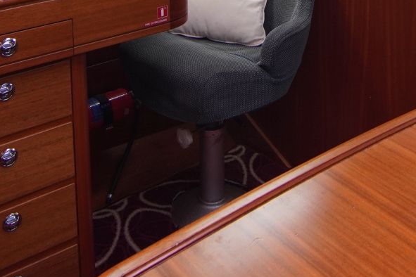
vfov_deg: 21.3
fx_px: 620
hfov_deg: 36.7
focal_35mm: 54
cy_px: -136
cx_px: 281
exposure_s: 1/125
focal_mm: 11
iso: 640
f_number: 5.6
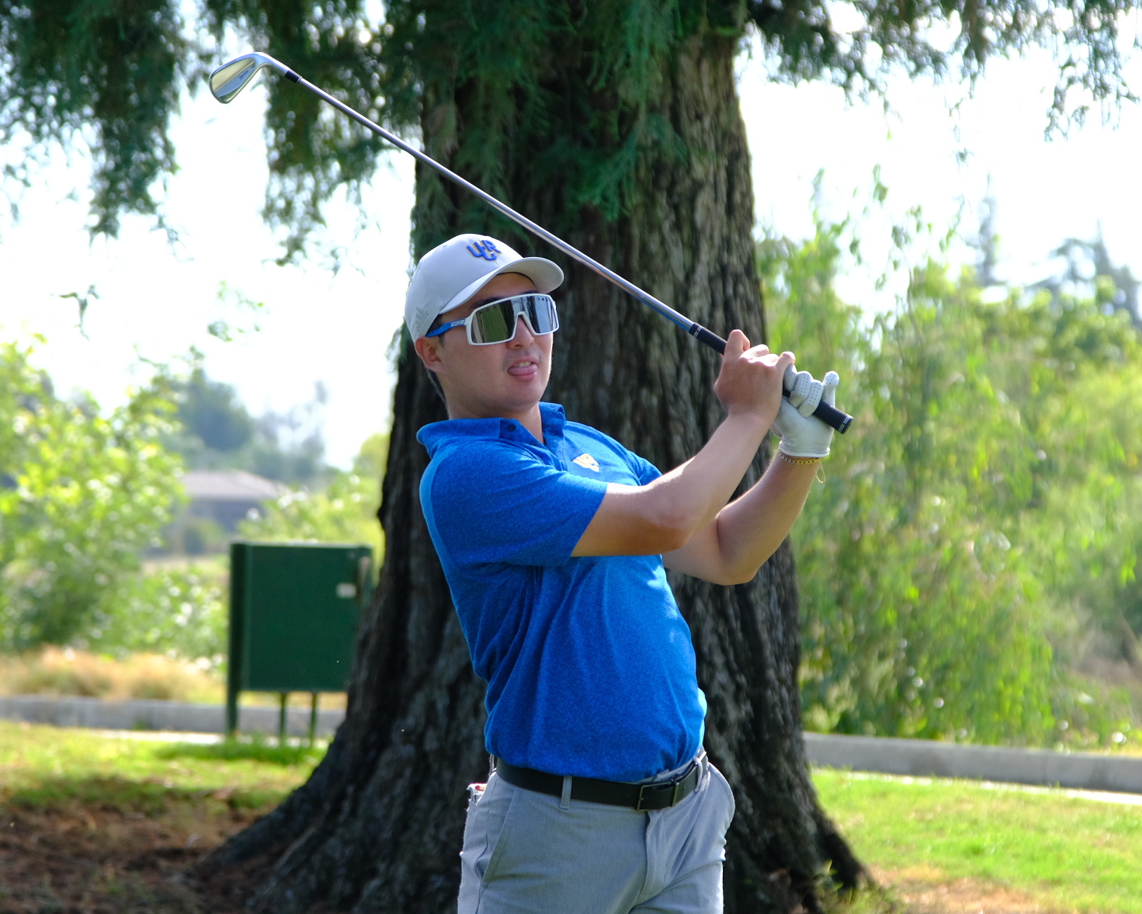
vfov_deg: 8.6
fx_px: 6050
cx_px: 518
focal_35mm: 179
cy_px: 456
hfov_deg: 10.8
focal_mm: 105
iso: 800
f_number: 4.5
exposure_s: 1/1000
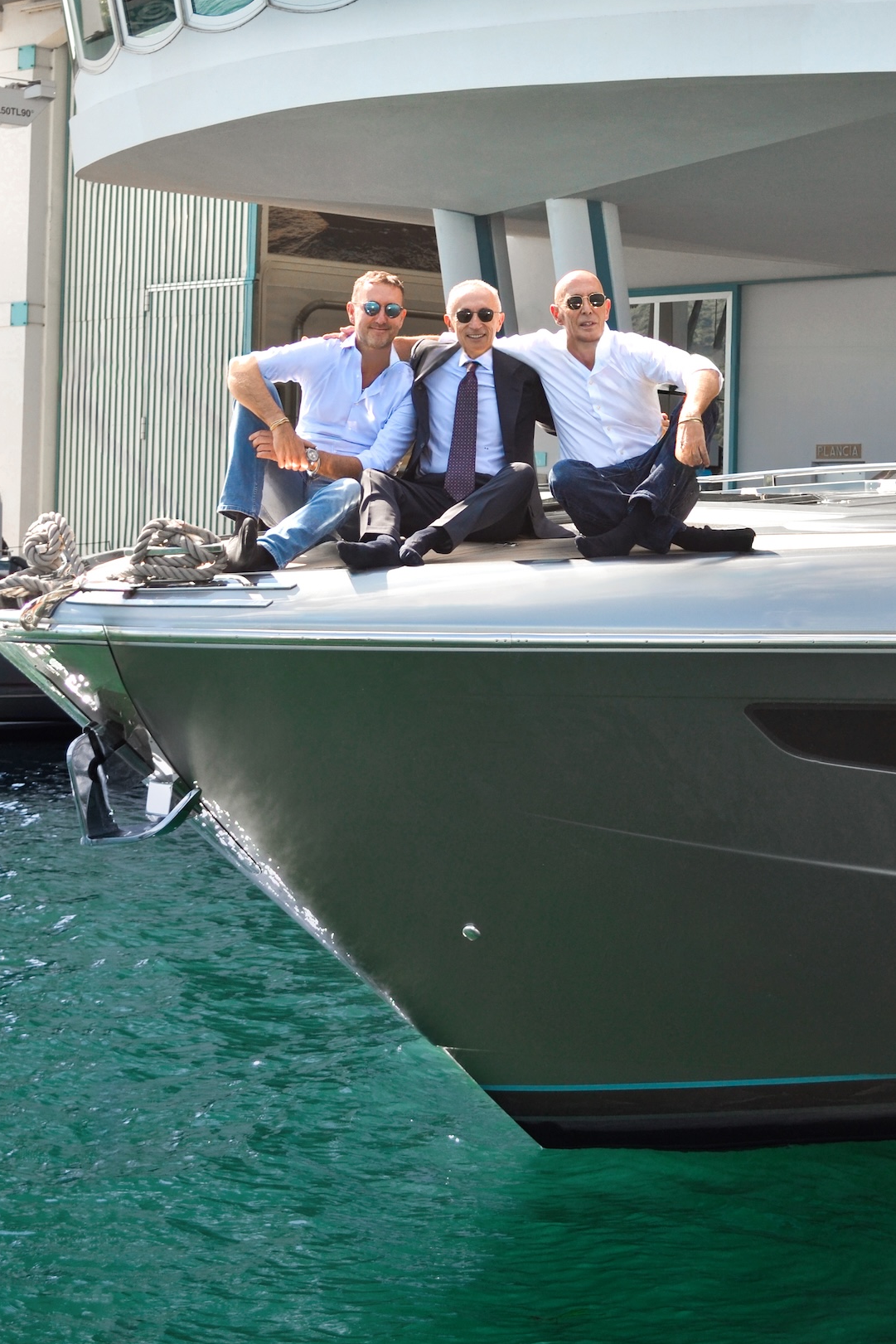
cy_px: 459
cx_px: 523
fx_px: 2901
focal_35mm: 78
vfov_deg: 25.9
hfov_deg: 17.5
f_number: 5
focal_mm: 35
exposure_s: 1/320
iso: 100
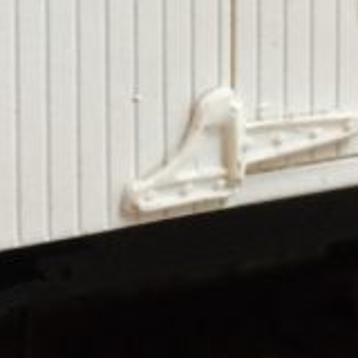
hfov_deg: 10.2
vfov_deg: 9.9
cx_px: 115
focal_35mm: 171
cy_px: -166
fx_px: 2001
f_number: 2.2
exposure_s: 1/33
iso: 50
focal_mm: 4.15
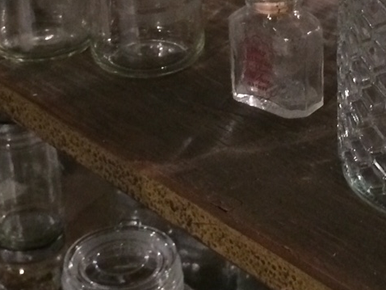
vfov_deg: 14.7
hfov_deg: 19.8
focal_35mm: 99
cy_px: 0
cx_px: 260
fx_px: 1104
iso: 500
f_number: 2.2
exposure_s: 1/15
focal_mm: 4.15
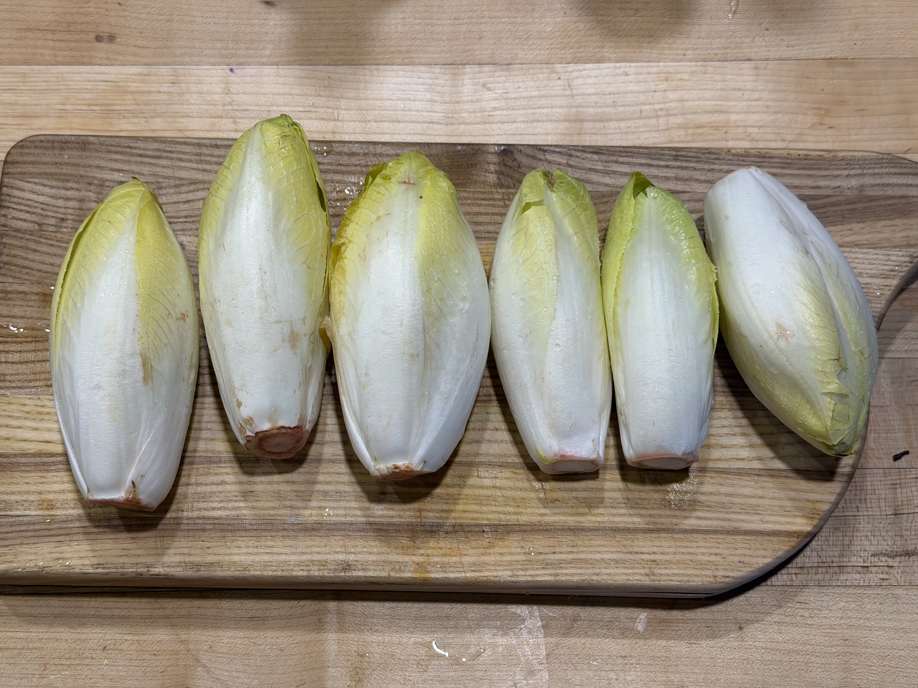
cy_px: 344
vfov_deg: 30.3
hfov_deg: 39.7
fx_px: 1273
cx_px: 459
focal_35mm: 48
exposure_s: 1/60
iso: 64
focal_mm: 6.76
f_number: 1.78
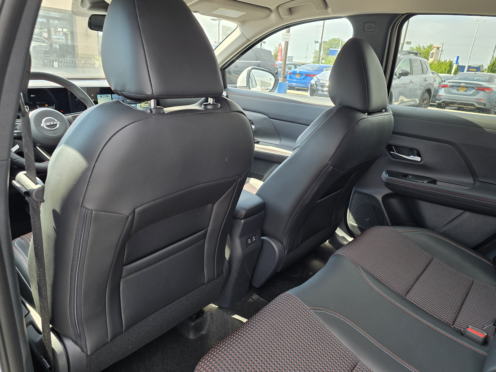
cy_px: 186
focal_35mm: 23
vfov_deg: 58.9
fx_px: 330
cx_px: 248
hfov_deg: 73.9
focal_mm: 6.3
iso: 50
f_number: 1.7
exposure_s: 1/180
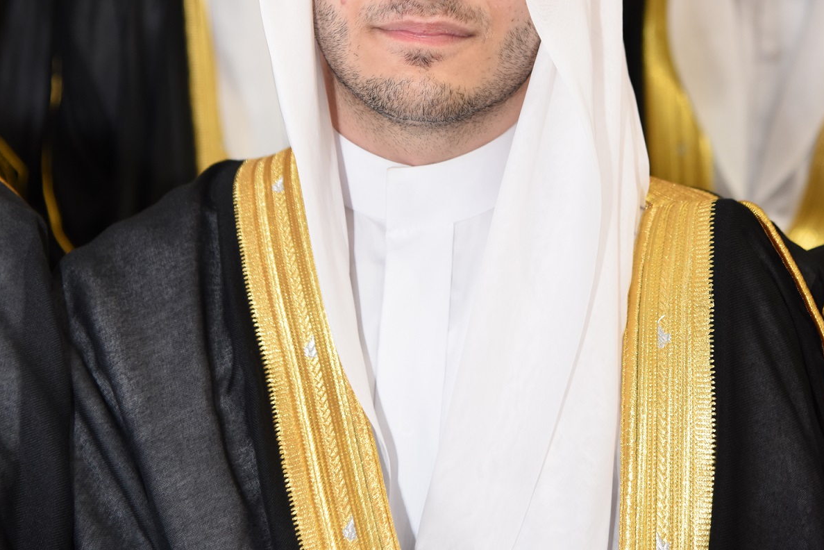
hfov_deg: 19.3
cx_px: 414
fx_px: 2427
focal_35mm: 106
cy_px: -26
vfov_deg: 12.7
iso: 800
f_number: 4
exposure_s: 1/80
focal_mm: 70
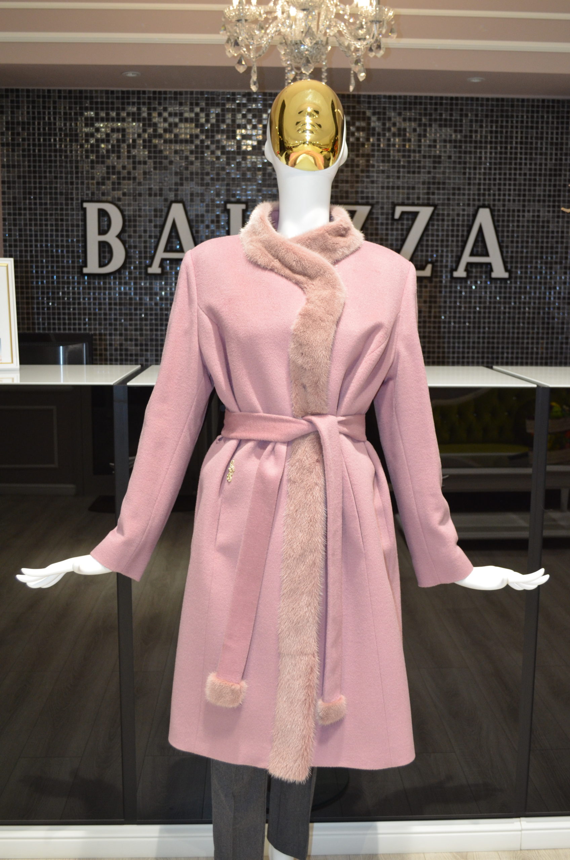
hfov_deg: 34.1
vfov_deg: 49.6
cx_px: 285
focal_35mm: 39
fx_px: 930
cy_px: 430
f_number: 4.2
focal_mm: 26
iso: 1000
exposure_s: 1/60
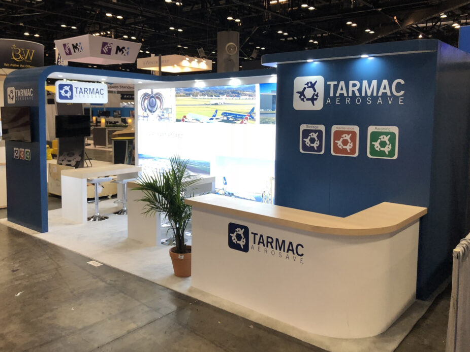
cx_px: 227
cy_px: 160
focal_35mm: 31
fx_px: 421
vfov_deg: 45.4
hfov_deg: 58.3
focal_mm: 3.99
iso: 25
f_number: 1.8
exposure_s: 1/30
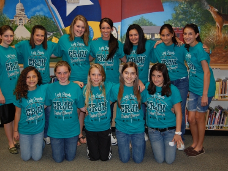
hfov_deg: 45.7
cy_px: 84
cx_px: 107
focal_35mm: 41
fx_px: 270
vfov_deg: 35.1
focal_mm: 24
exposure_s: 1/60
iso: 400
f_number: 4
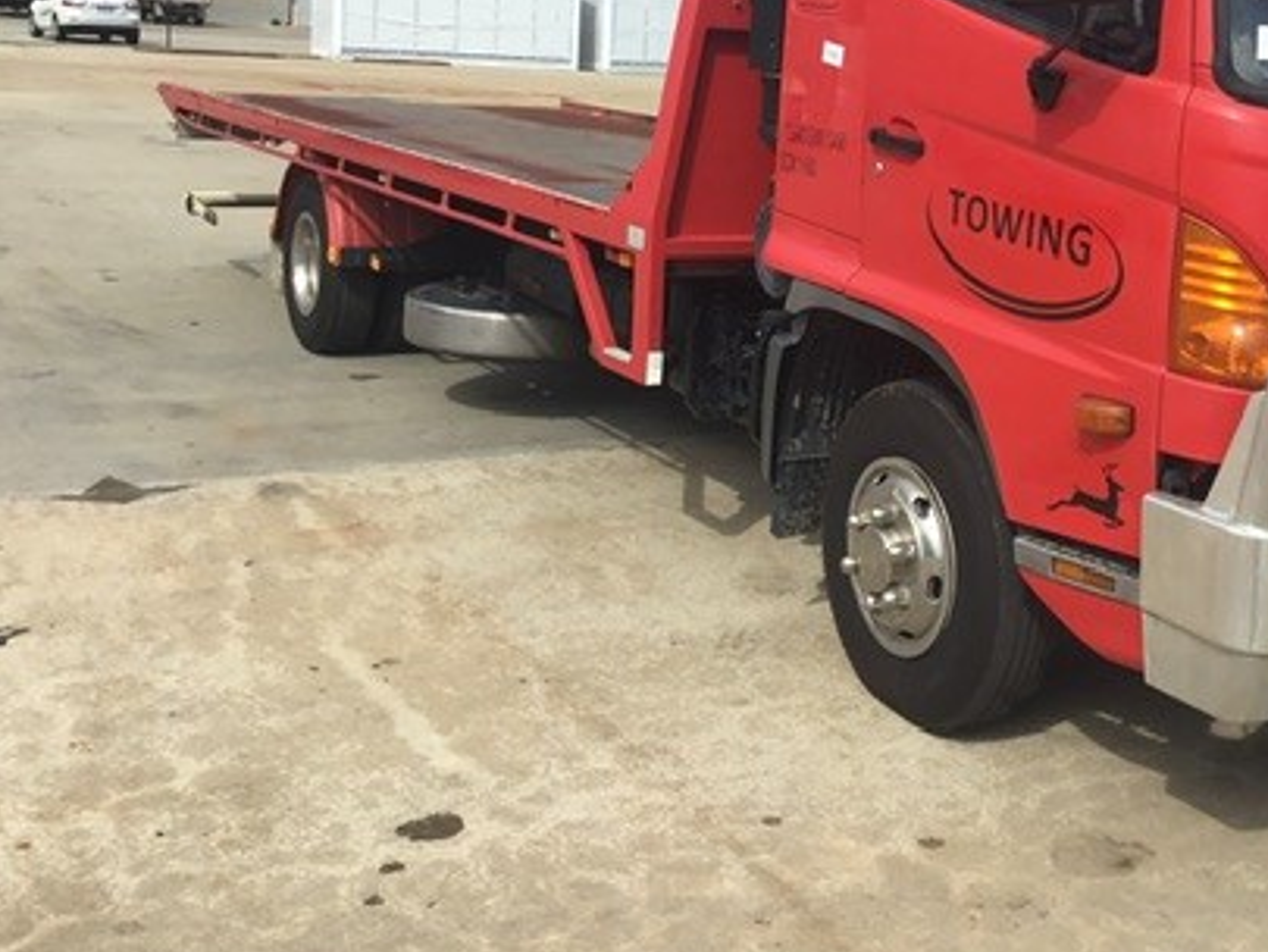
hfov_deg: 38.0
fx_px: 1795
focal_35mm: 49
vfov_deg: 29.2
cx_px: 946
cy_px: 235
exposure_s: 1/1164
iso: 25
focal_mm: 3.3
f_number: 2.4
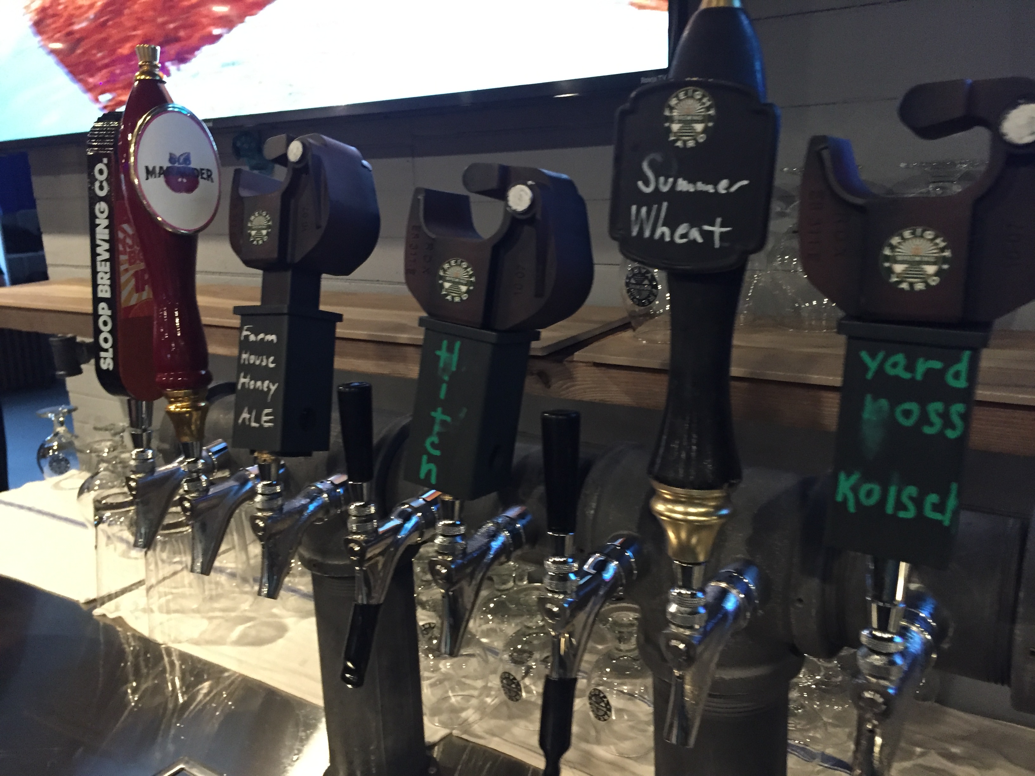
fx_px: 867
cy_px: 388
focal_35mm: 29
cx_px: 518
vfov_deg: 48.2
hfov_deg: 61.7
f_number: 2.2
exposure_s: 1/15
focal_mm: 4.15
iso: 250
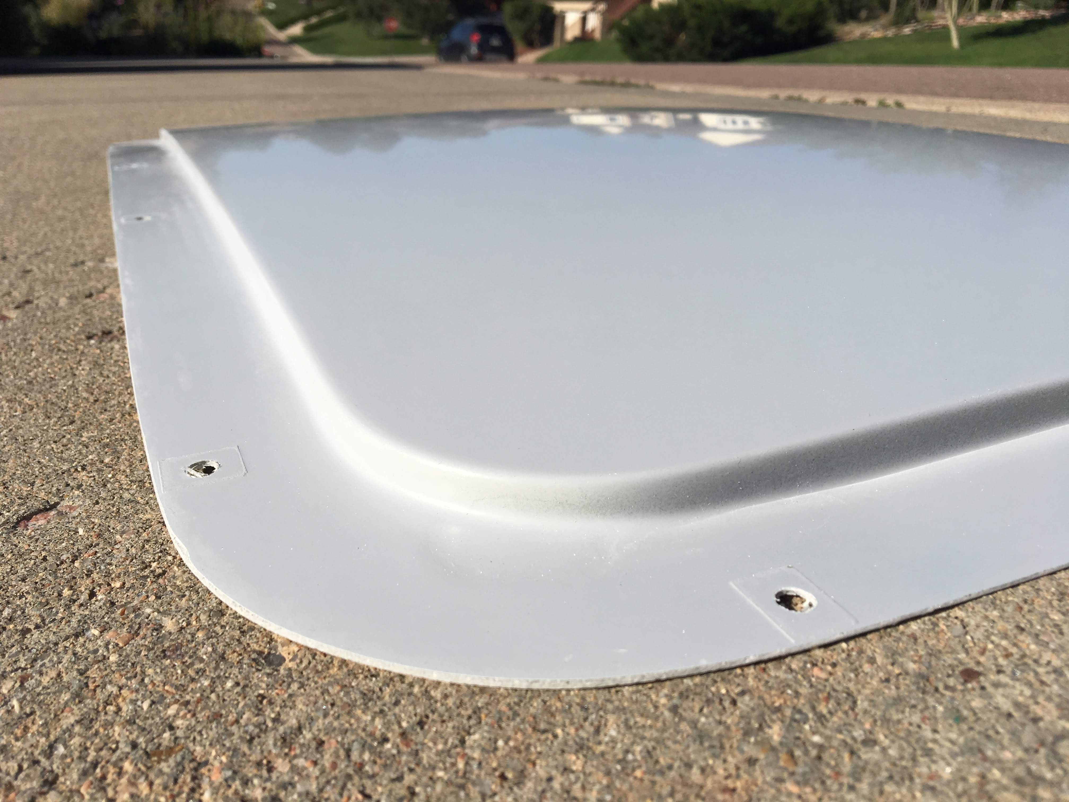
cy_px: 401
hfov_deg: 61.7
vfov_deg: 48.2
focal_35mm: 29
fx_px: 896
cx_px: 534
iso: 25
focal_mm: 4.15
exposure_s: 1/2959
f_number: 2.2
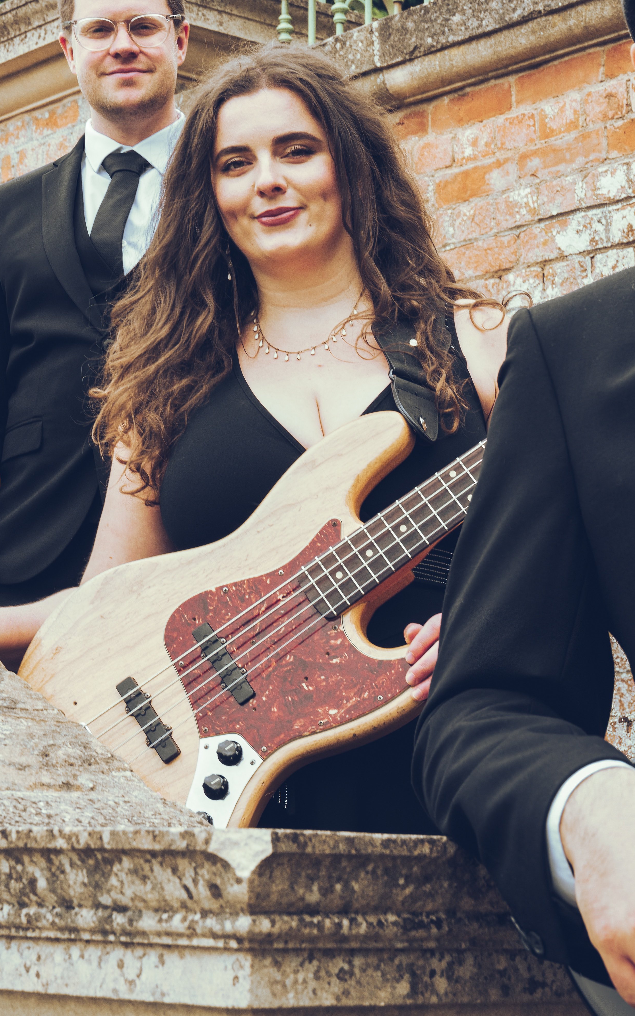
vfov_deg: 22.7
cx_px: 349
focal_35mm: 91
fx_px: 2520
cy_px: 314
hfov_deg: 14.4
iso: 250
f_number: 7.1
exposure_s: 1/160
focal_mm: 37
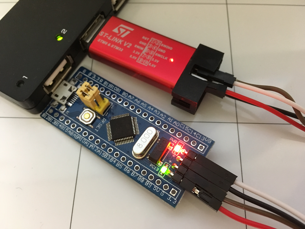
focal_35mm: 29
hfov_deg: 61.7
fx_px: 256
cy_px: 114
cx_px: 152
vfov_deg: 48.2
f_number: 2.2
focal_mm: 4.15
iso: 200
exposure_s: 1/15
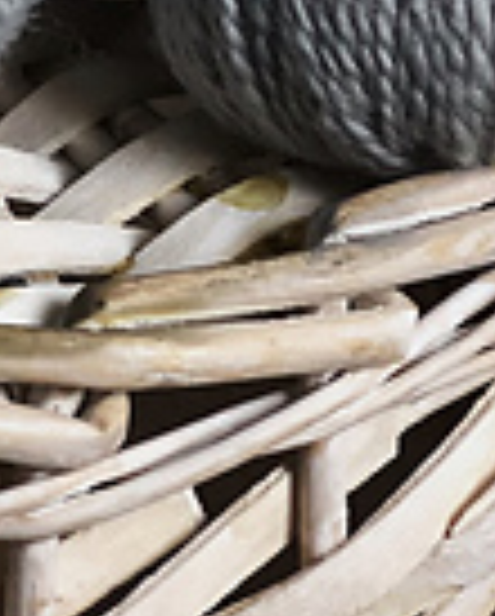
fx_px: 4732
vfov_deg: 7.2
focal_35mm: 259
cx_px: 153
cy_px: -629
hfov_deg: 6.0
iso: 80
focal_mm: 6.6
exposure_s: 1/50
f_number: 2.8
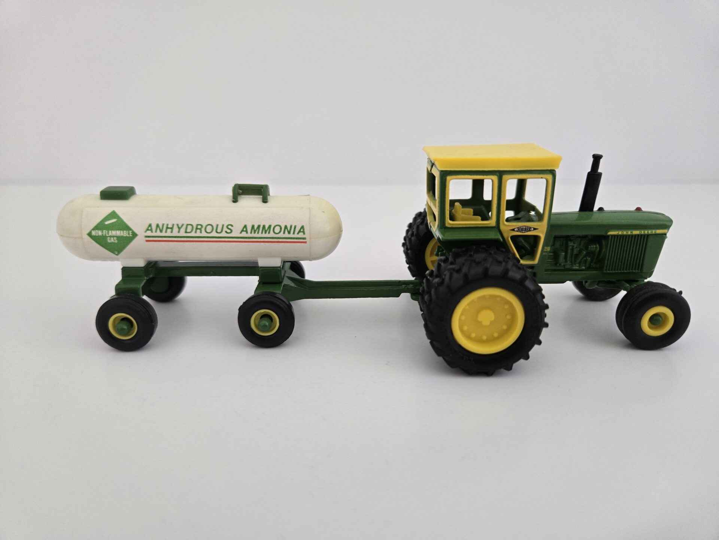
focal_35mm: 23
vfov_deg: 58.9
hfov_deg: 73.9
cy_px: 270
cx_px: 360
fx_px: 478
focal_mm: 5.4
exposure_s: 1/120
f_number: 1.8
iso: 250
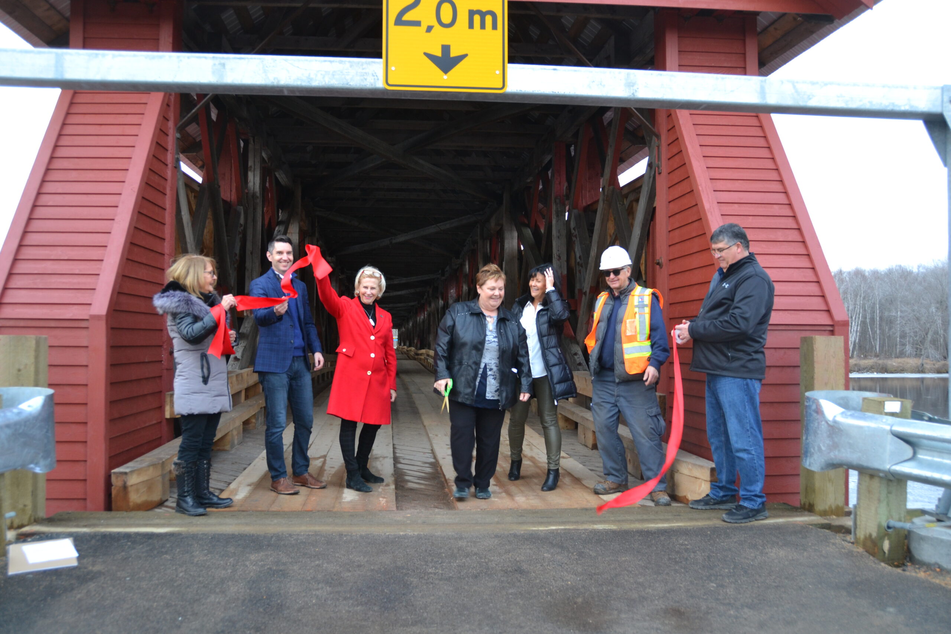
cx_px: 476
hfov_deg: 61.9
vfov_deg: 43.6
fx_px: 792
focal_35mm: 30
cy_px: 317
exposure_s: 1/60
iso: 400
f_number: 3.8
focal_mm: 20
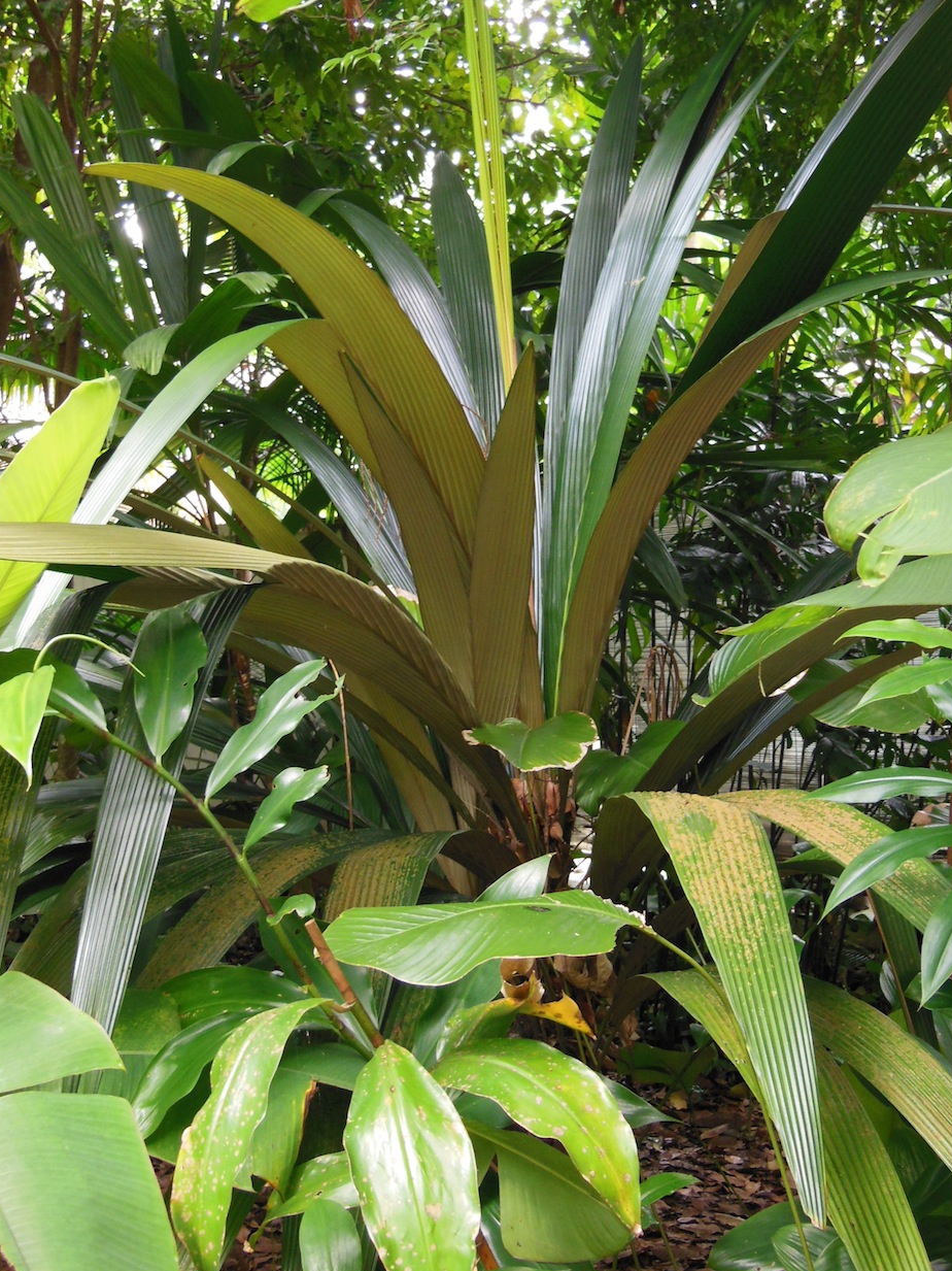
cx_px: 479
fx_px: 1688
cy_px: 641
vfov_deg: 41.2
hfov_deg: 31.5
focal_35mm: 46
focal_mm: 8
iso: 400
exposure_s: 1/20
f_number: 4.4
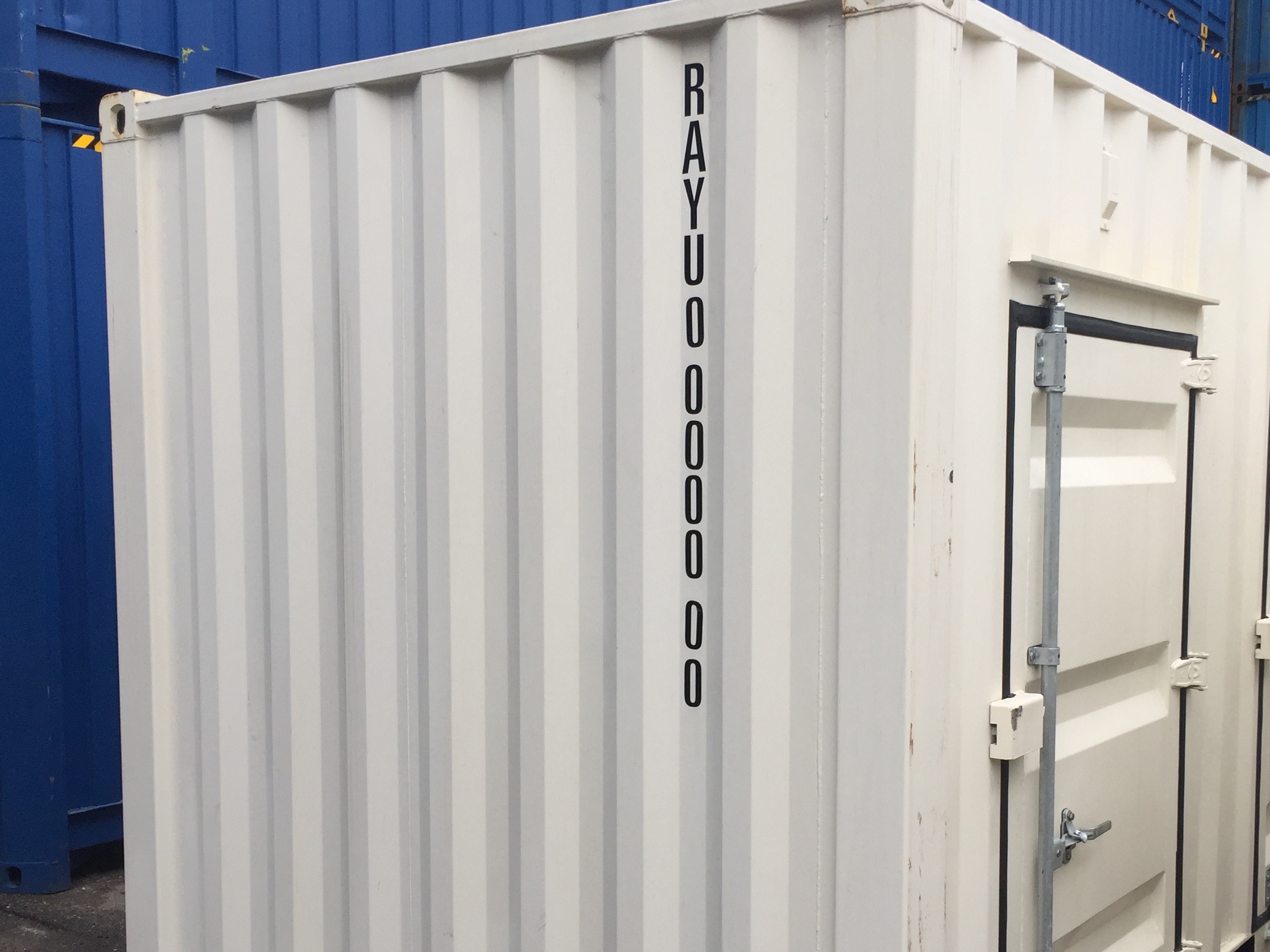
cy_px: 574
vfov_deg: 35.0
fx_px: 1504
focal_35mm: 41
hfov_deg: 45.6
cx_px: 736
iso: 32
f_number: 2.2
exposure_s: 1/347
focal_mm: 4.15
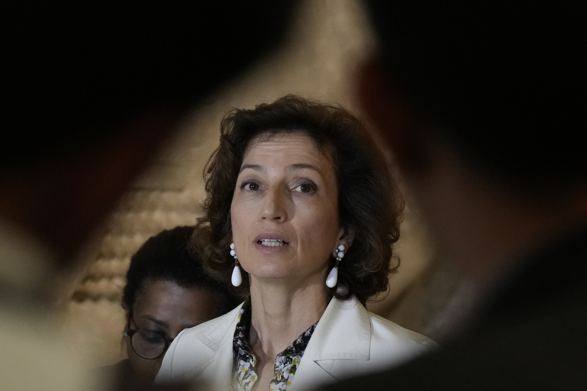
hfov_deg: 9.4
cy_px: 196
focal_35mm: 220
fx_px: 3587
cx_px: 294
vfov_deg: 6.2
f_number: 5.6
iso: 5000
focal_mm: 147
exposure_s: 1/100
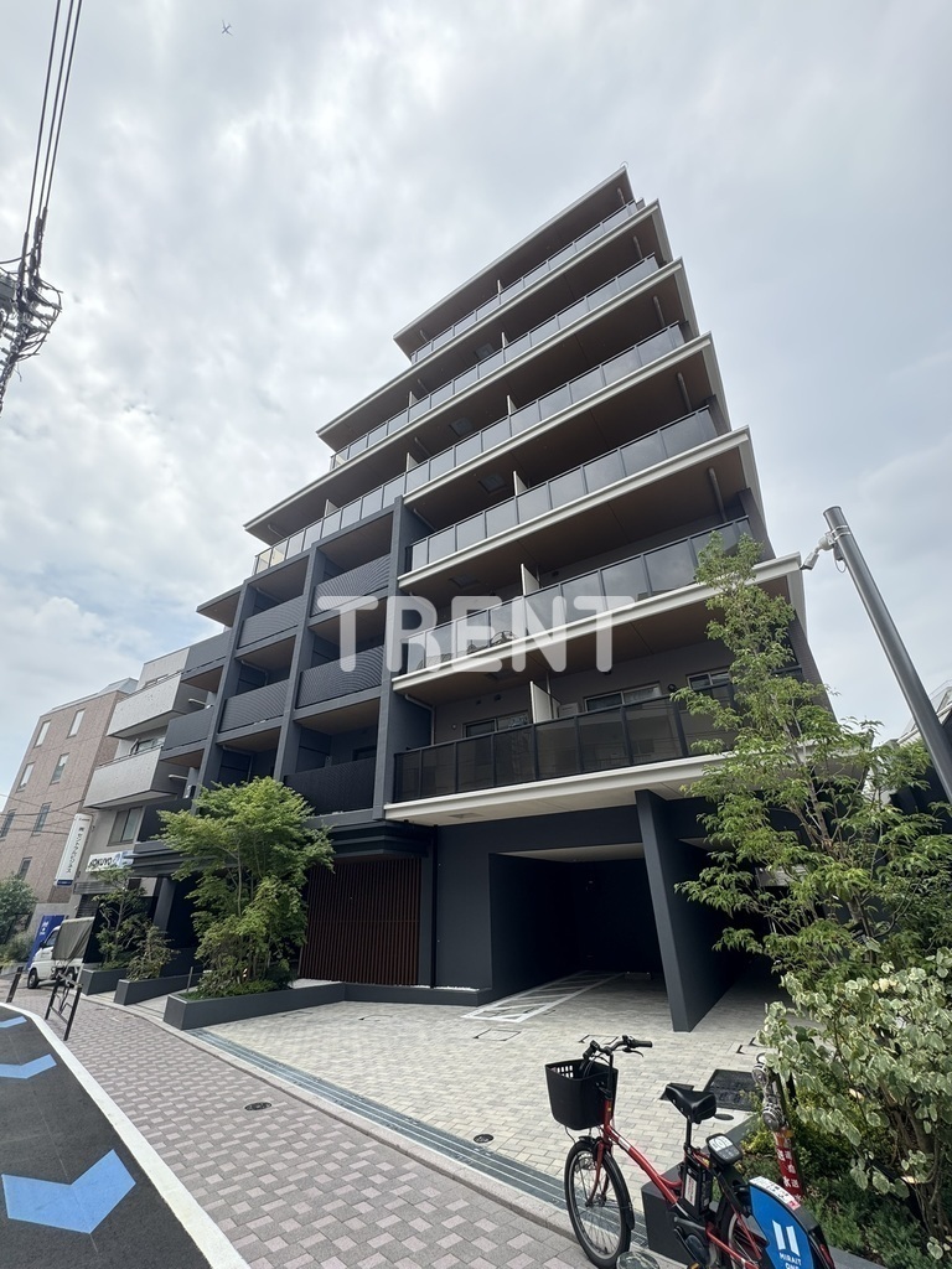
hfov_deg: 85.7
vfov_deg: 102.1
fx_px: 513
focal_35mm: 14
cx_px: 476
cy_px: 634
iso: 40
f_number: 2.2
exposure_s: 1/370
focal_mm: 2.22
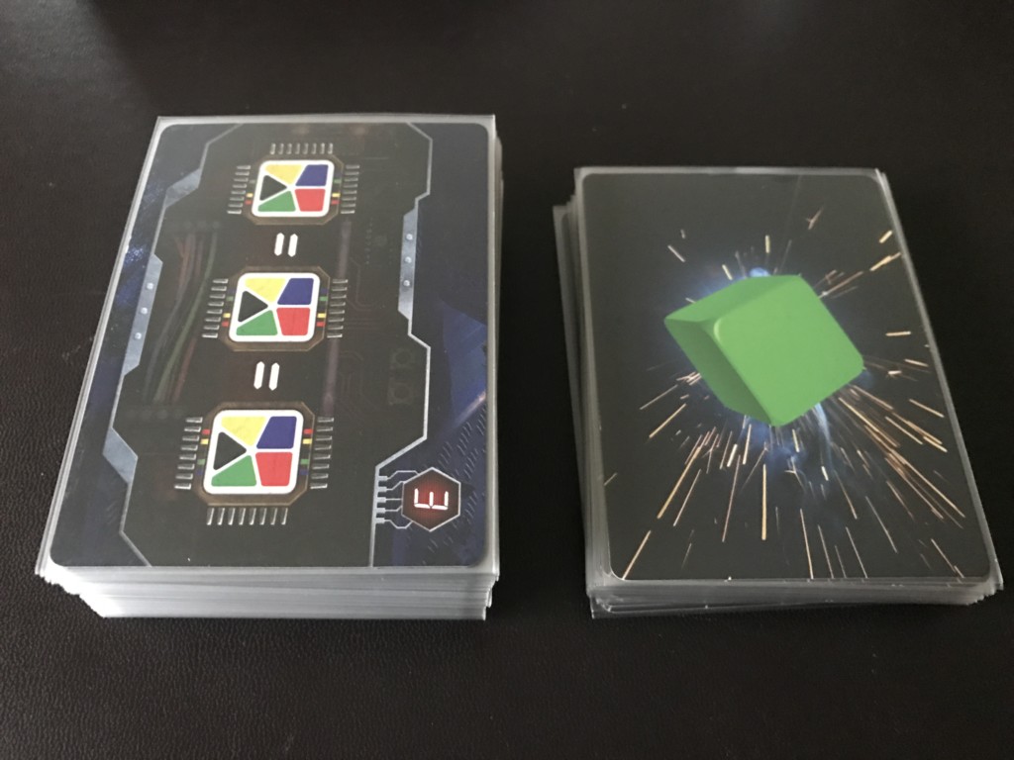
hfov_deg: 63.4
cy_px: 380
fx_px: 820
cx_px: 507
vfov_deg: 49.7
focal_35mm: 28
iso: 125
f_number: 1.8
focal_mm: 3.99
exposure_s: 1/4
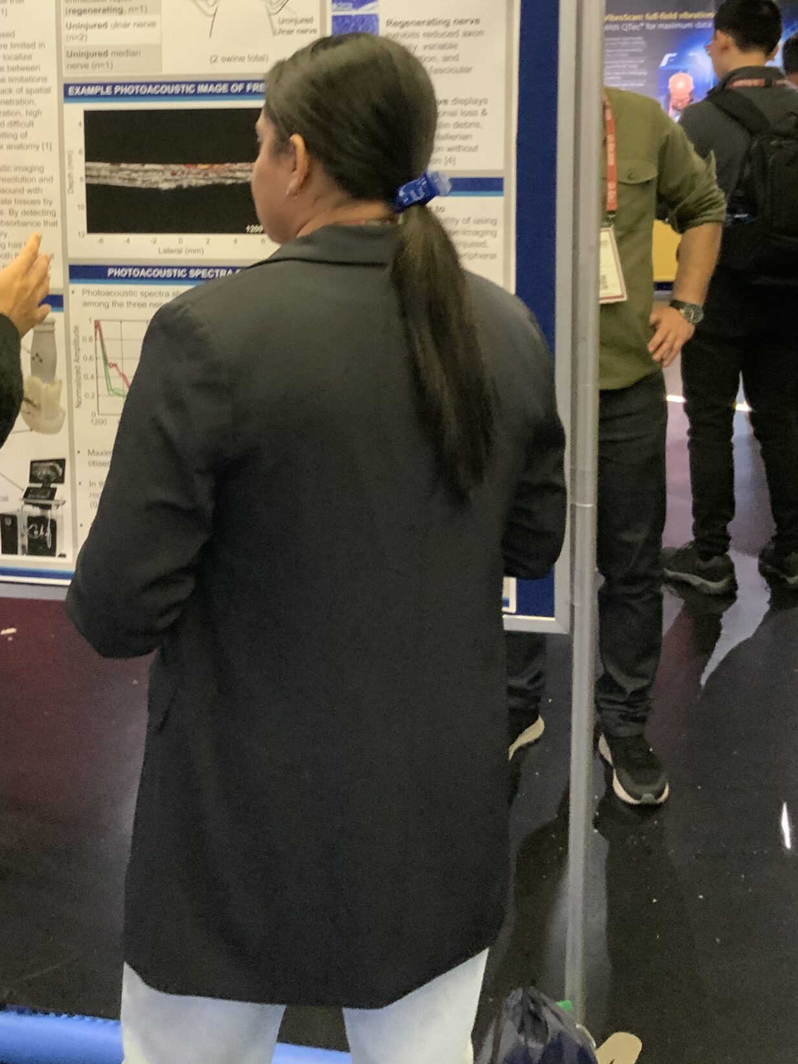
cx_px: 223
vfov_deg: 40.8
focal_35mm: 45
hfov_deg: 31.7
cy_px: 255
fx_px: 1384
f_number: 1.8
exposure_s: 1/38
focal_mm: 3
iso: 320
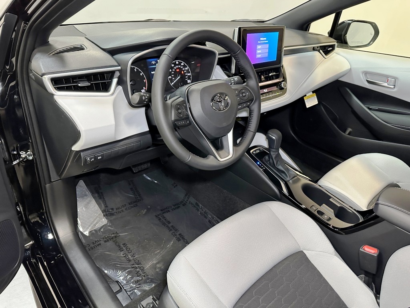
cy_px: 154
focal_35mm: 24
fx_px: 284
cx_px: 205
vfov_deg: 56.8
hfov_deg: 71.6
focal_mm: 6.86
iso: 640
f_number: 1.78
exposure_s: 1/40
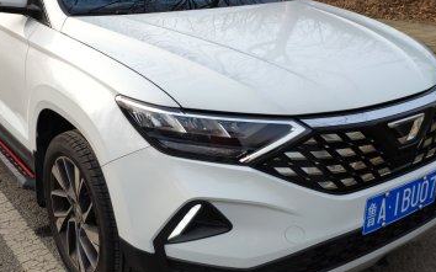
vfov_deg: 37.0
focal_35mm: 34
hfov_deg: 56.5
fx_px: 404
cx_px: 186
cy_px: 103
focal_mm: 4.22
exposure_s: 1/1099
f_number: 1.8
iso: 100
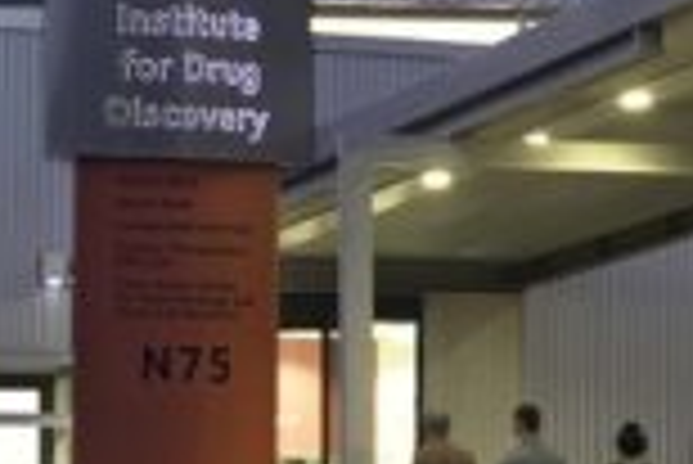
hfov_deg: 10.5
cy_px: 223
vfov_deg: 7.1
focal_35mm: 193
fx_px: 3719
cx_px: -54
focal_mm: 29
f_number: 8
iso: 400
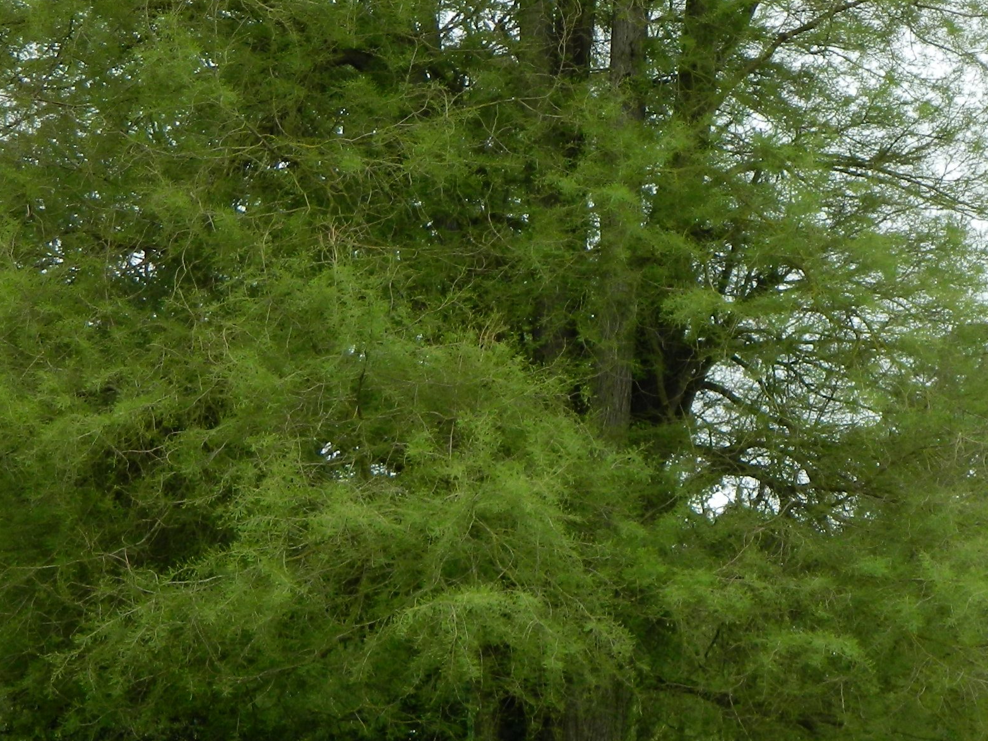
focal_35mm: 98
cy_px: 543
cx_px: 825
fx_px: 2797
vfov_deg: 15.0
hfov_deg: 19.8
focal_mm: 8.4
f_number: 3.6
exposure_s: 1/80
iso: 80
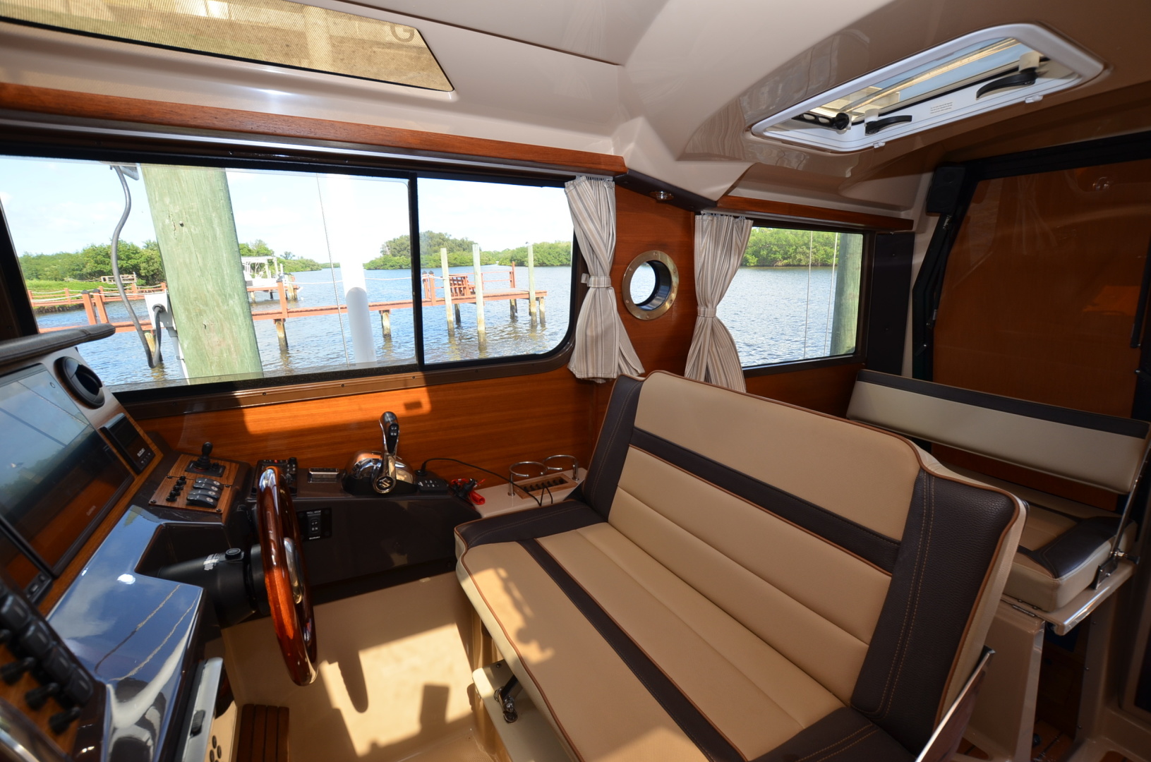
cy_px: 381
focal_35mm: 15
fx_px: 479
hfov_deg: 100.5
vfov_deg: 77.1
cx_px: 576
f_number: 5.6
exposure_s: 1/125
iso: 200
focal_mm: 10
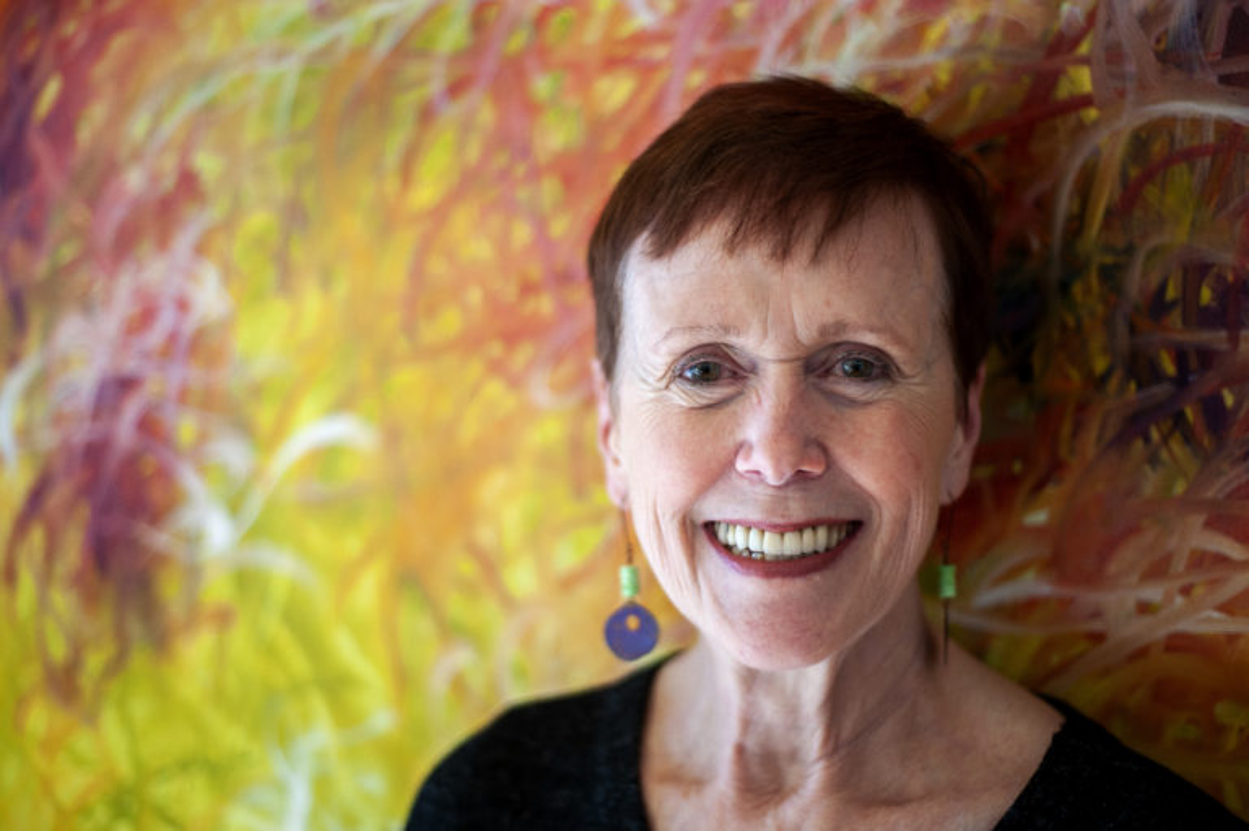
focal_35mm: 50
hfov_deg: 39.6
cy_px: 416
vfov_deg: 27.0
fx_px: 1734
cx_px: 624
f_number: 1.8
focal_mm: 50
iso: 400
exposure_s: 1/125
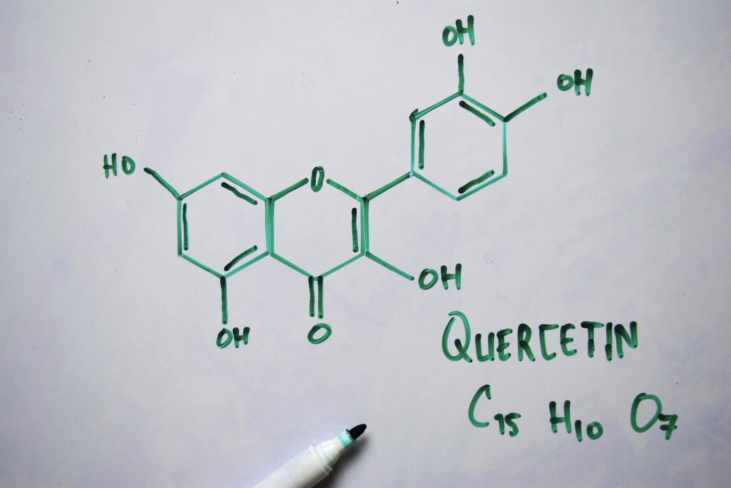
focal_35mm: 45
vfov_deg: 29.9
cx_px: 366
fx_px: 914
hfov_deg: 43.6
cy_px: 244
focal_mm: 30
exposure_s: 1/80
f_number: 5
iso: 800
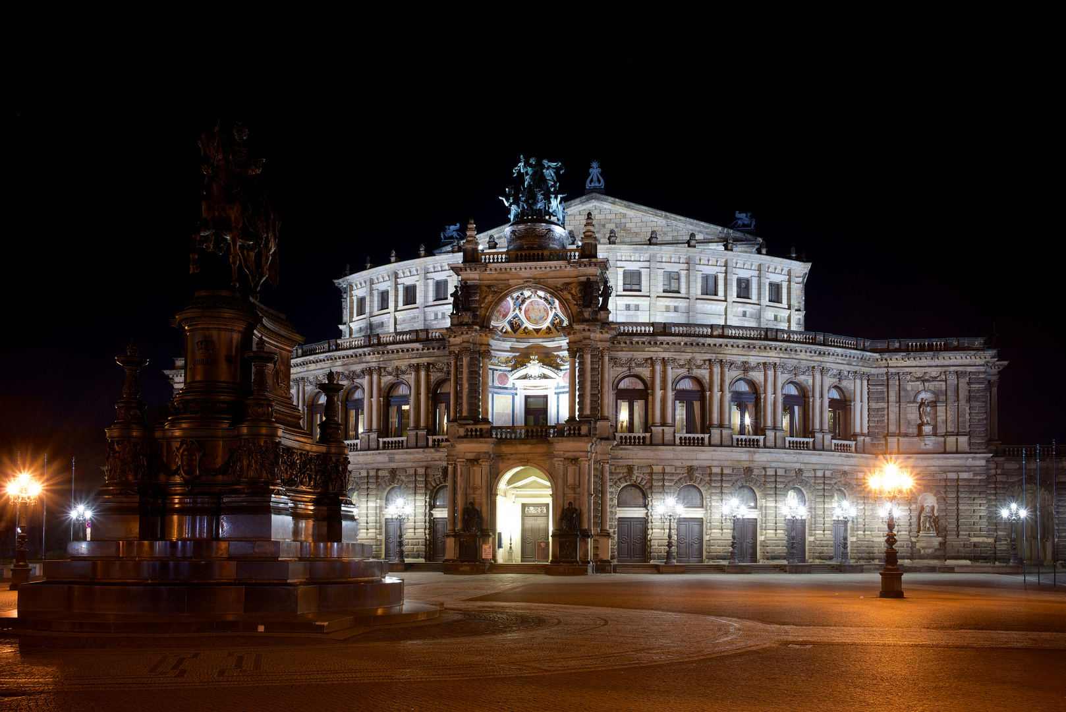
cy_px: 356
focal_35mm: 35
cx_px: 533
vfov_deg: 37.9
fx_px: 1037
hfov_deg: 54.4
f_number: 10
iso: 100
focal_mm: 35
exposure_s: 20
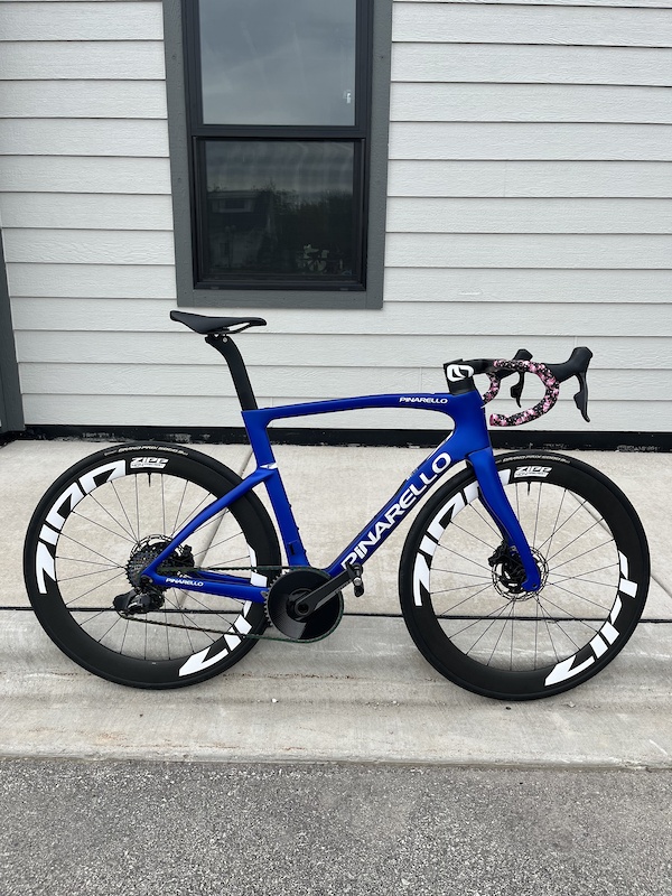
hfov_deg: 53.1
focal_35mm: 26
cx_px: 336
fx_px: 673
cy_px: 448
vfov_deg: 67.3
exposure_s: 1/1279
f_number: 1.6
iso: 50
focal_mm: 5.1
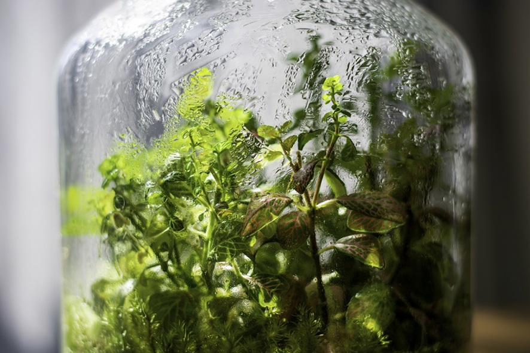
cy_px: 176
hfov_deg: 27.0
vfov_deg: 18.2
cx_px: 265
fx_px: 1104
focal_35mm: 75
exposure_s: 1/640
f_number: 2.2
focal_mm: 50
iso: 100
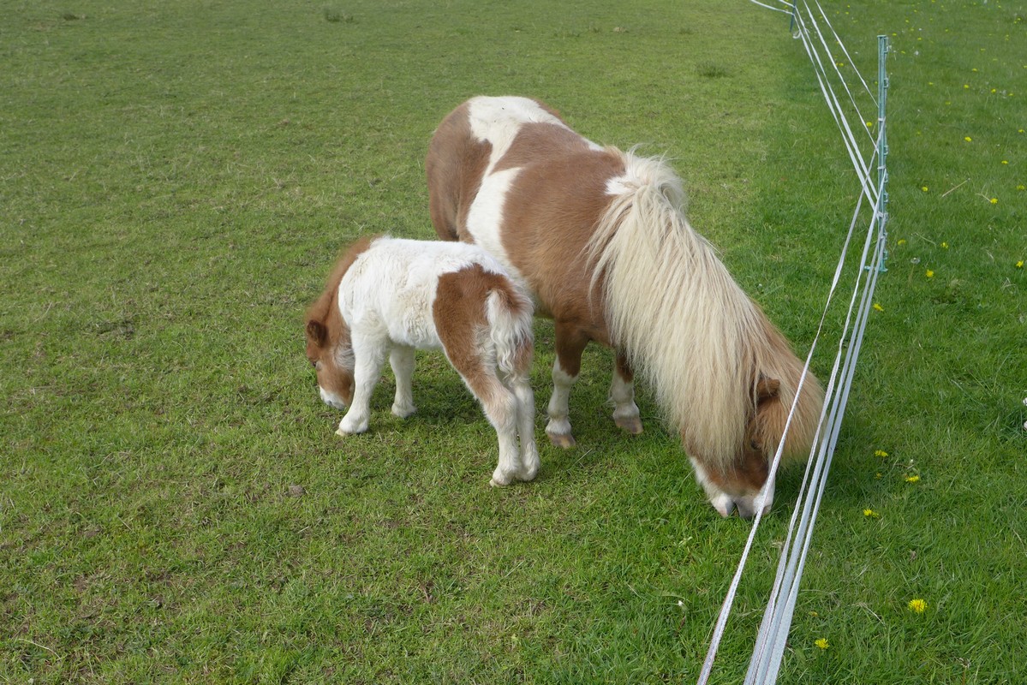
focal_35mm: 40
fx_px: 1141
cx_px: 514
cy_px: 342
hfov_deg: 48.4
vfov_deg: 33.4
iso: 80
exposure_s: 1/1000
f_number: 2.8
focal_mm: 7.9
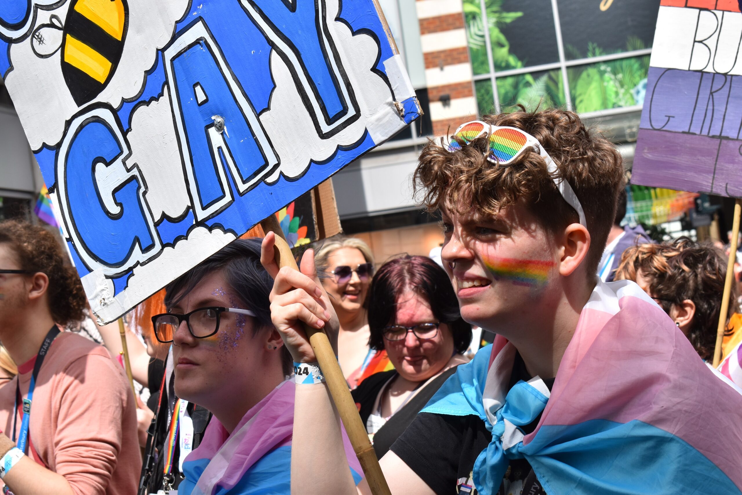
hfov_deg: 24.6
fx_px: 1700
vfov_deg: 16.6
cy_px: 248
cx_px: 371
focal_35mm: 82
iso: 200
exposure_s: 1/400
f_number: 10
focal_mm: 55
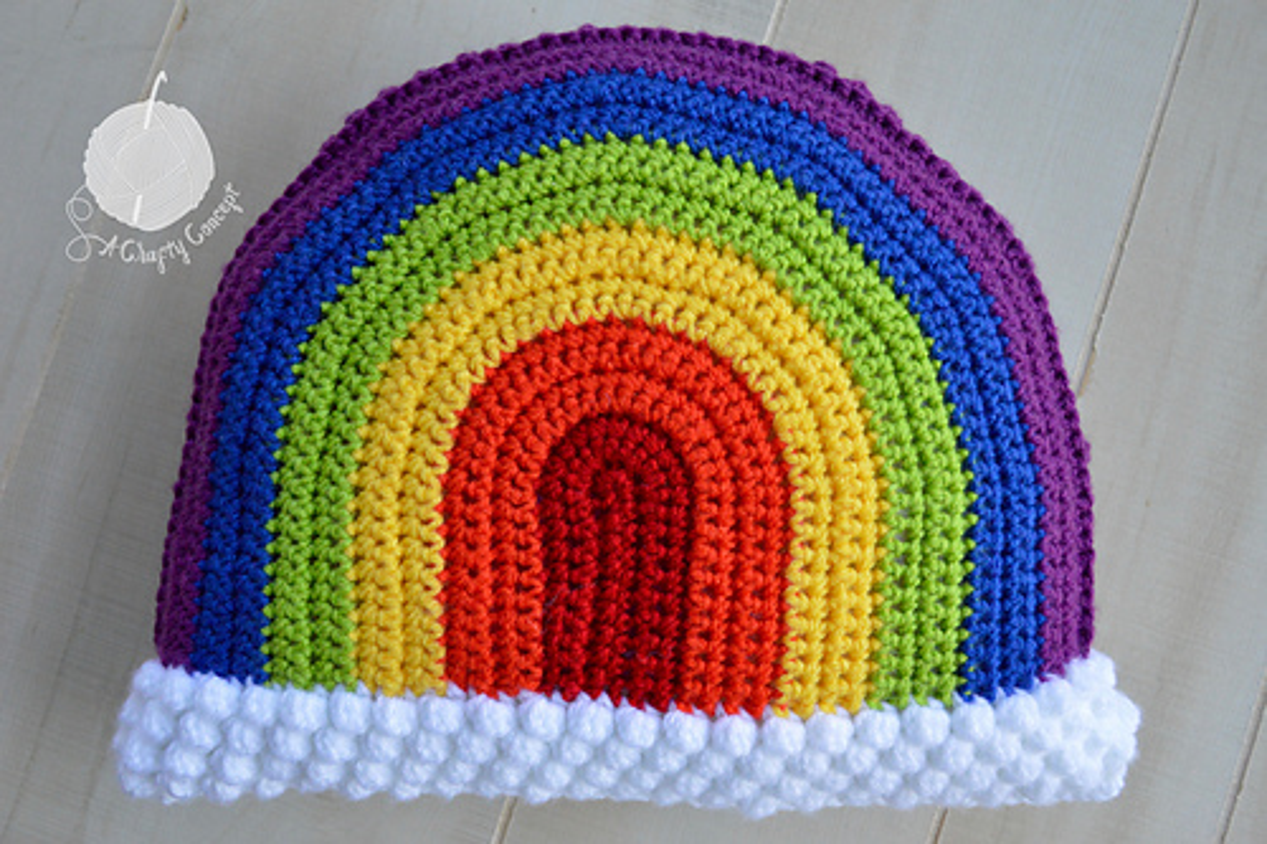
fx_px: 1372
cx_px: 634
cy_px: 422
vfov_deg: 34.2
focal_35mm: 39
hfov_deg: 49.6
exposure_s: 1/500
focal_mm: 26
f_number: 4.2
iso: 2000
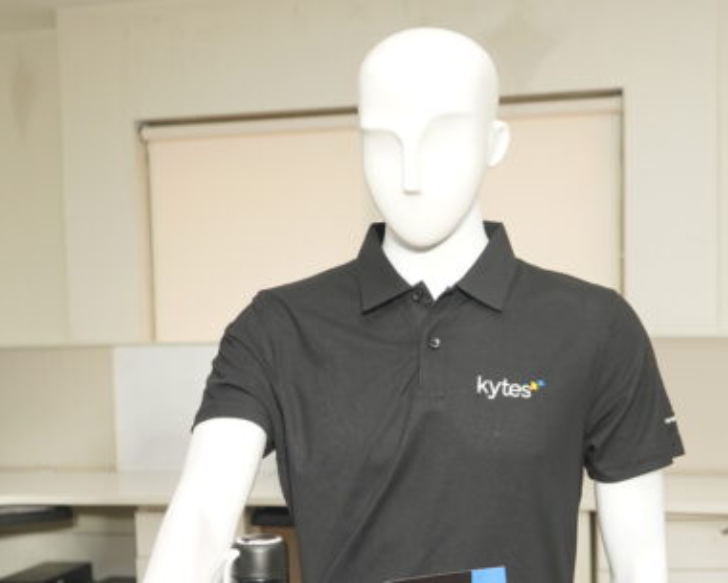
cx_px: 456
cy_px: 445
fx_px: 1185
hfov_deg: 34.0
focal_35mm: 55
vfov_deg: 27.2
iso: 800
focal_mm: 29
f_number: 3.5
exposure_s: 1/200
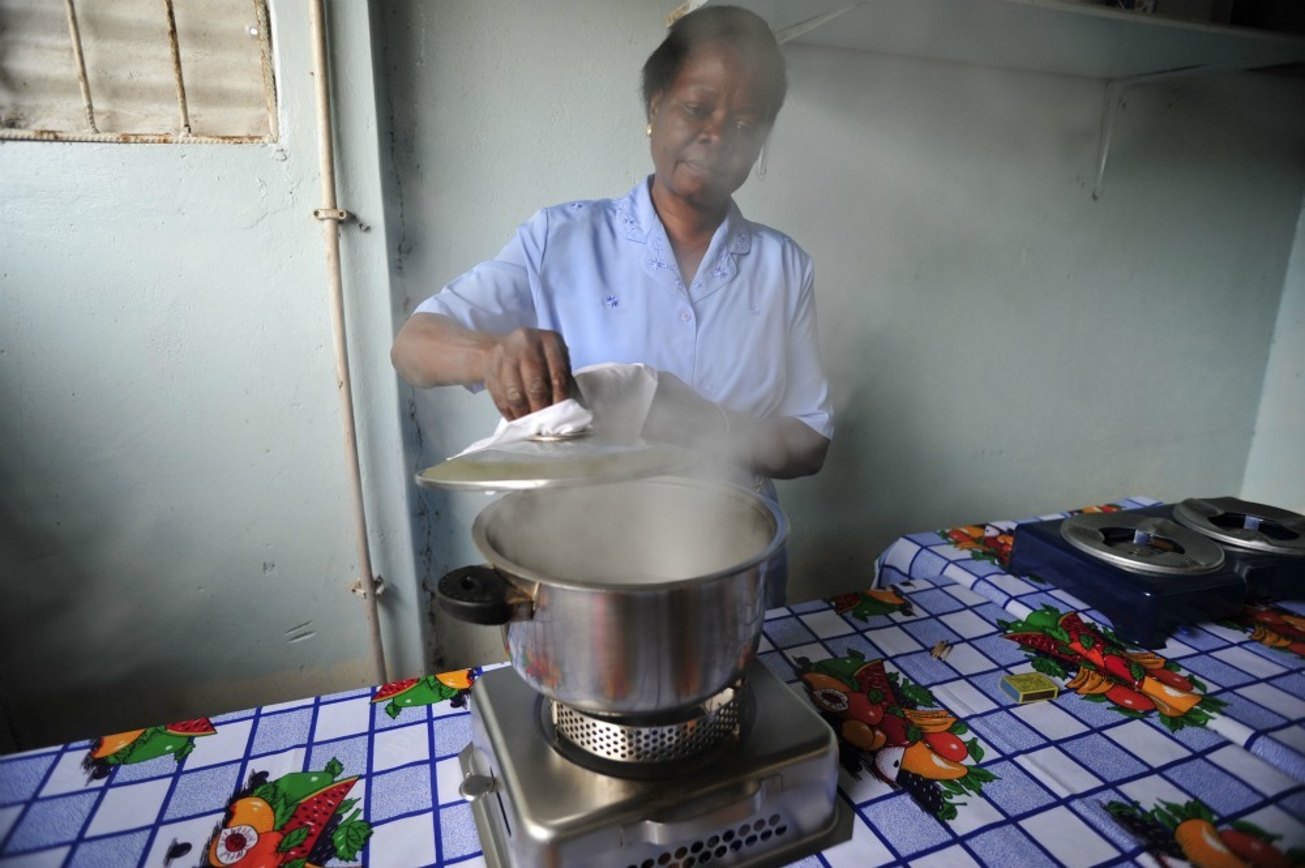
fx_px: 724
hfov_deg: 84.0
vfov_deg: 61.8
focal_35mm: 20
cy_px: 434
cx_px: 652
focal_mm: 20
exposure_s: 1/25
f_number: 3.2
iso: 250
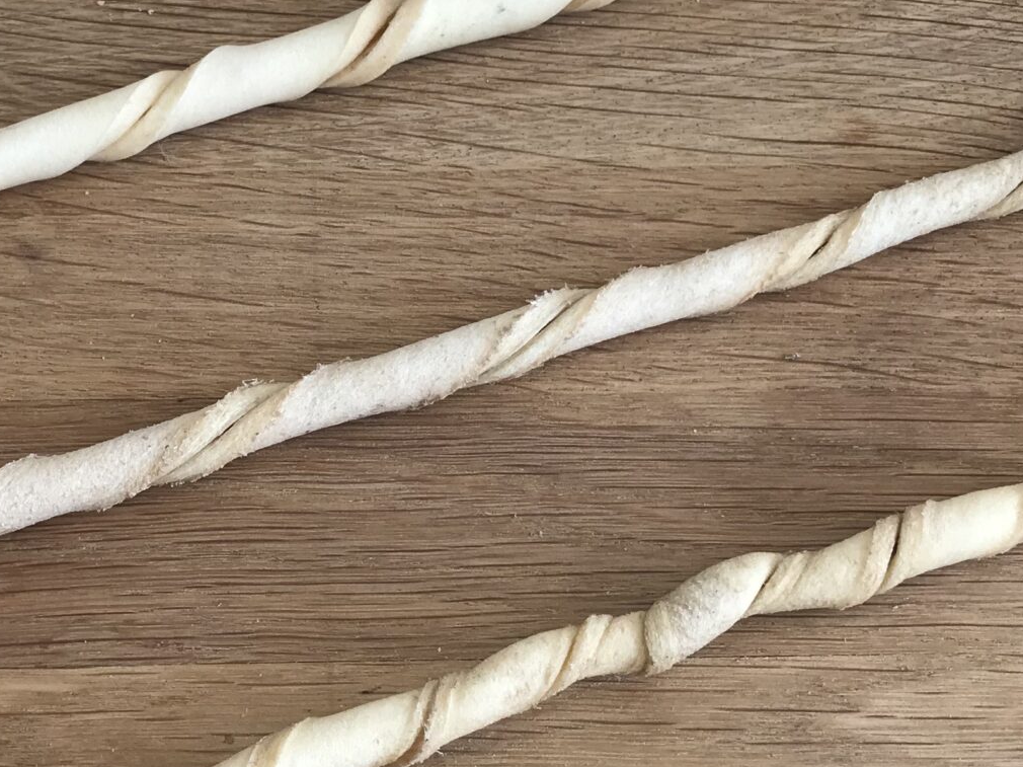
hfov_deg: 27.1
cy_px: 322
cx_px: 281
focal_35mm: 71
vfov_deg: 20.7
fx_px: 2098
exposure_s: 1/100
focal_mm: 3.99
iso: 25
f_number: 1.8
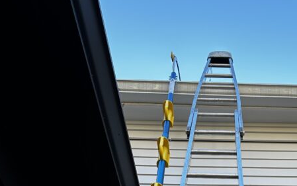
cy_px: 269
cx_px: 239
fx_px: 470
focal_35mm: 58
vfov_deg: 19.8
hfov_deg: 34.0
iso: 80
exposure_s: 1/756
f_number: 1.78
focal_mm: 6.86
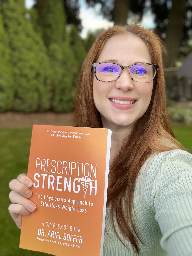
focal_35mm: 30
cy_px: 128
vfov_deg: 60.0
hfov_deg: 46.8
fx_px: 222
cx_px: 96
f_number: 2.2
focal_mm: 2.71
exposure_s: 1/121
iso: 40
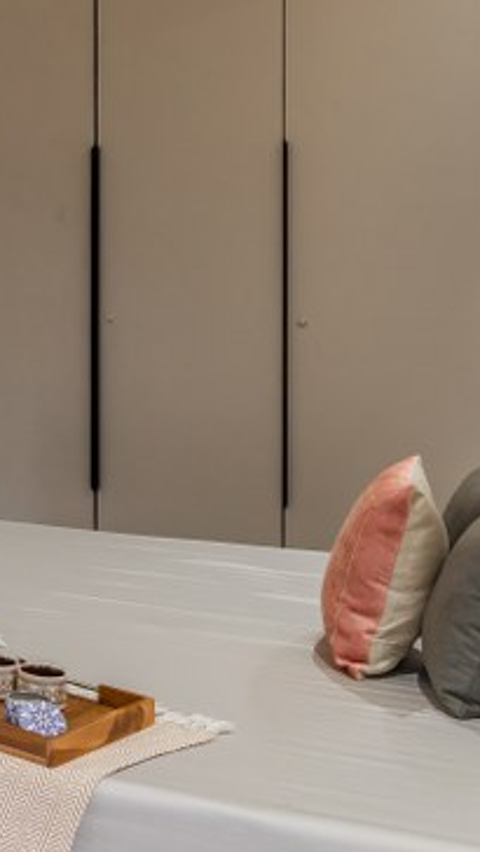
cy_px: 219
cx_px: -445
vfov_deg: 34.7
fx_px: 1334
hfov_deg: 16.3
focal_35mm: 59
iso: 160
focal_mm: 16
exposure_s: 1/13
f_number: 8
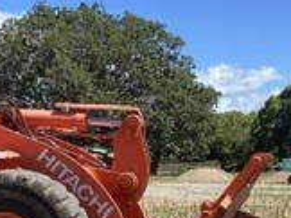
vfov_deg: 15.7
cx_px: -50
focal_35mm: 92
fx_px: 772
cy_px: 222
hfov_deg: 20.1
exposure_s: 1/1148
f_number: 2.4
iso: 25
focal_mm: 3.3
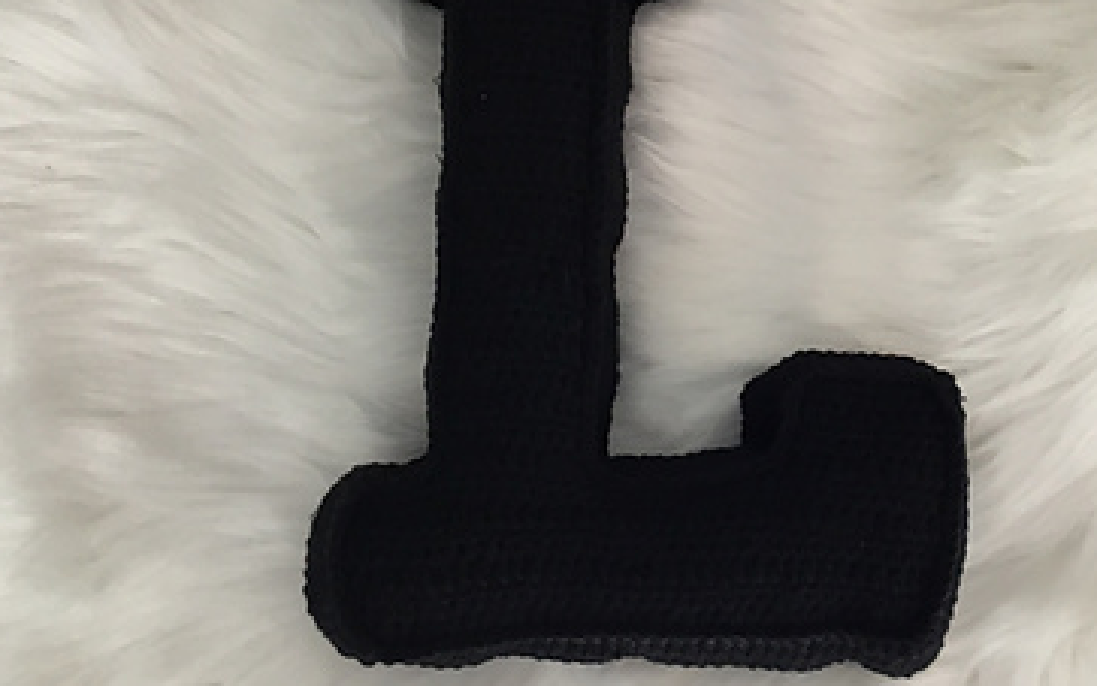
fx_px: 1734
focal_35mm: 58
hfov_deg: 34.9
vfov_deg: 22.3
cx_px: 707
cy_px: 263
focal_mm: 3.3
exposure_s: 1/33
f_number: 2.4
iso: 64
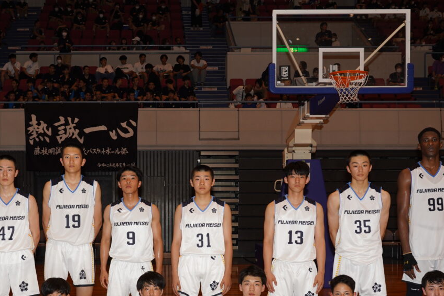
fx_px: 715
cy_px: 233
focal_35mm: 58
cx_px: 150
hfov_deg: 34.2
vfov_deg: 23.1
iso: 800
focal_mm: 32
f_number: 6.3
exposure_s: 1/125
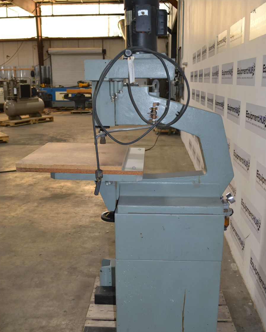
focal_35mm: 38
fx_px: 374
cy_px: 172
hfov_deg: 39.2
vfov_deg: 47.9
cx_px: 132
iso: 400
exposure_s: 1/80
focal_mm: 22
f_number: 4
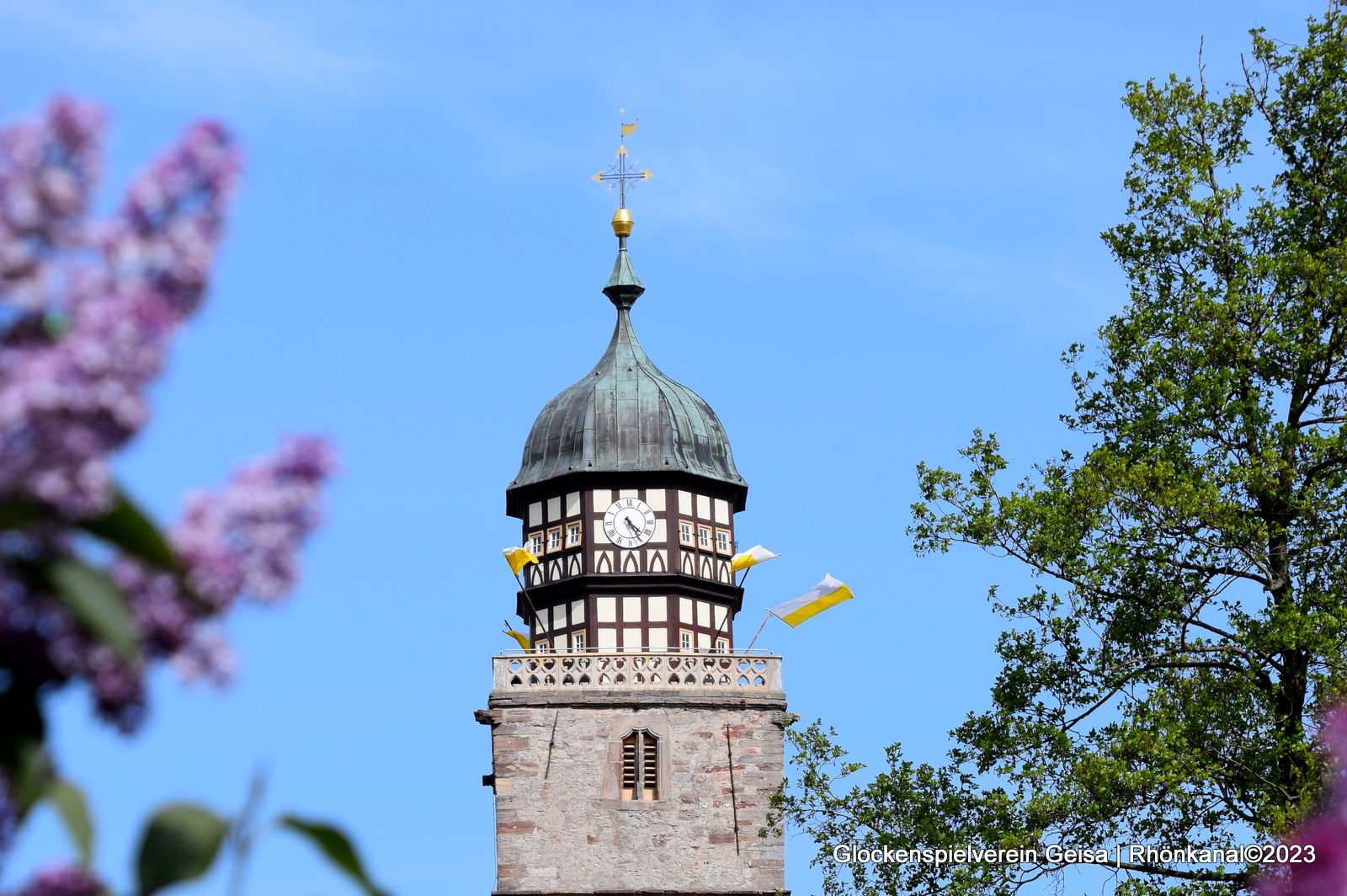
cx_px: 674
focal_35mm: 128
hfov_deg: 16.1
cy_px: 448
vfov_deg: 10.7
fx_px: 4767
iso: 200
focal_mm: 85
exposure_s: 1/400
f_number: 10
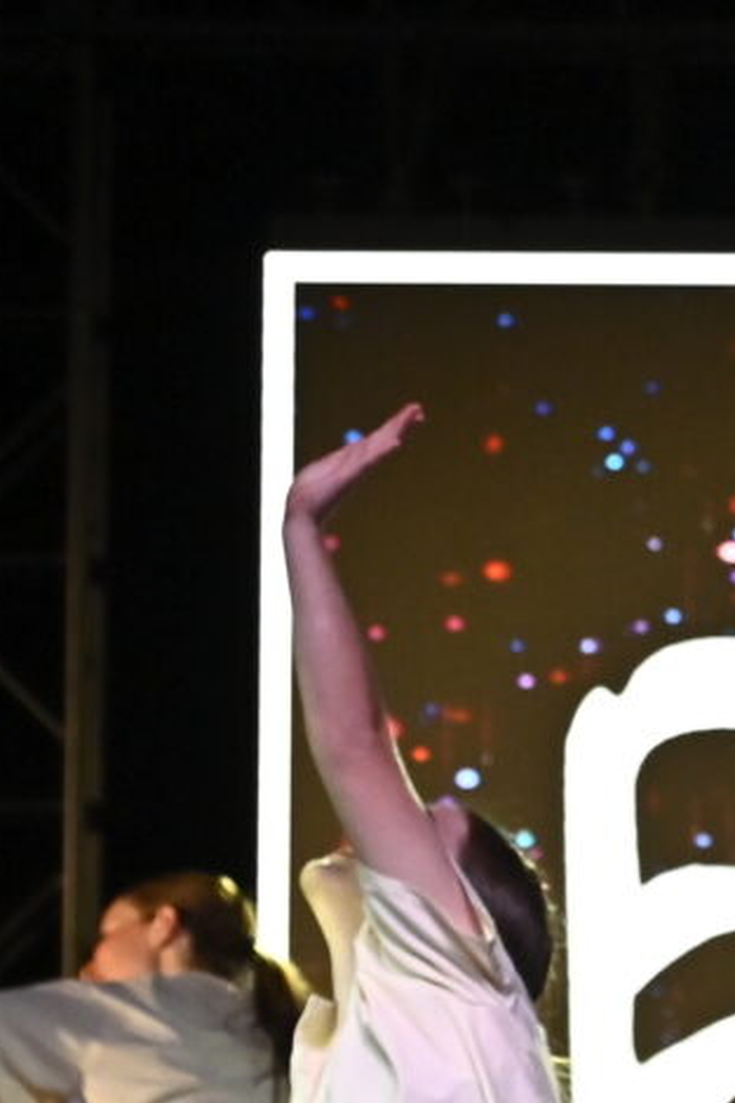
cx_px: 1618
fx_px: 8948
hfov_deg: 4.6
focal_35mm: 292
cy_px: 1200
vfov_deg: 7.0
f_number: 4
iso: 3200
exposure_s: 1/1000
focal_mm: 67
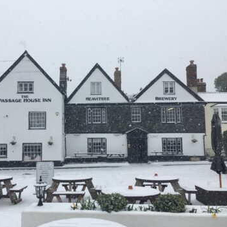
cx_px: 86
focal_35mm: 35
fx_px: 260
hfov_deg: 46.8
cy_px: 115
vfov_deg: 47.2
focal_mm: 4.15
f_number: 2.2
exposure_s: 1/630
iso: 25
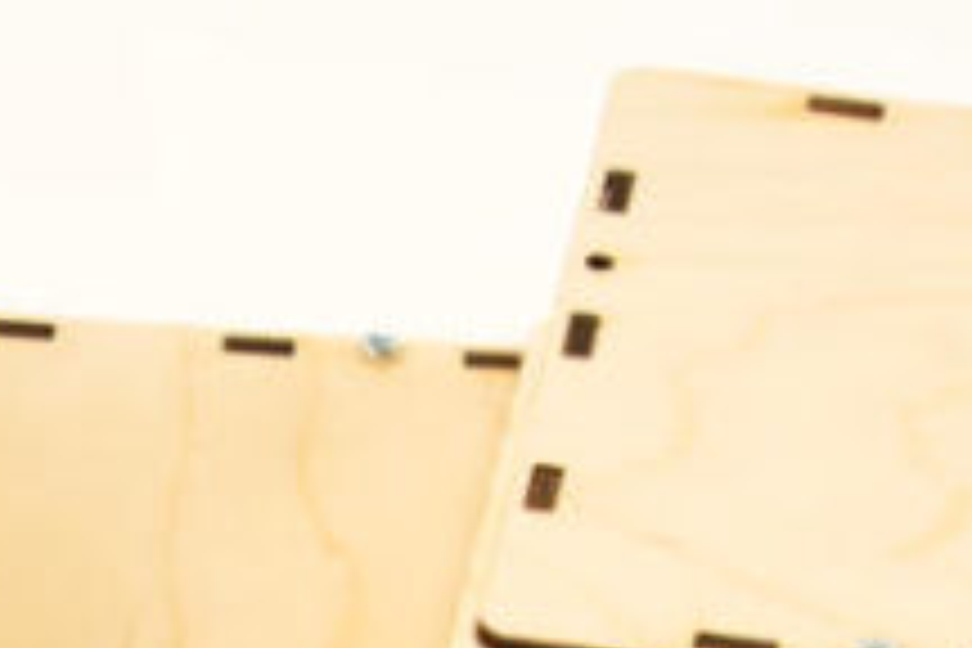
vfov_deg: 5.8
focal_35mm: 233
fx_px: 6291
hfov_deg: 8.8
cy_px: 1246
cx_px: 45
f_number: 5.6
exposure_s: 1/10
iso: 200
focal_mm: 28
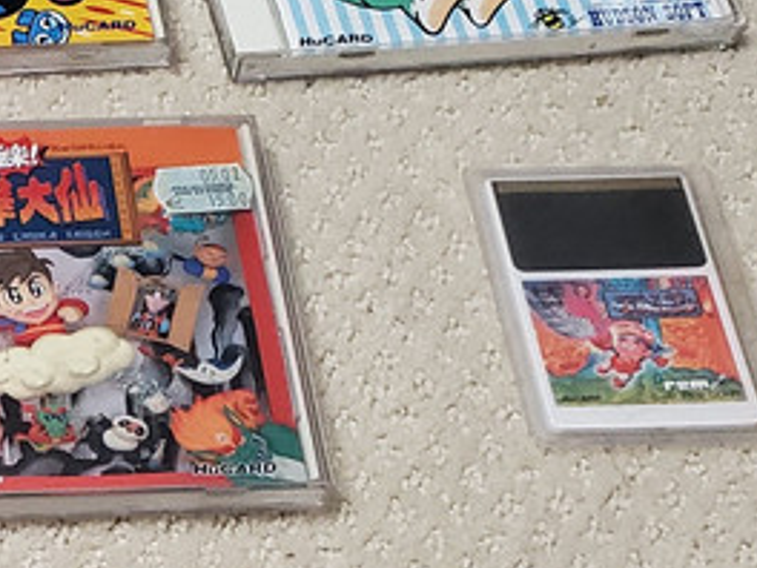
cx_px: -354
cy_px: 863
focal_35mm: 105
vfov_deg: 13.3
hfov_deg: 17.1
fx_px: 2296
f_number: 2.4
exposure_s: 1/40
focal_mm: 4.3
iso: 640
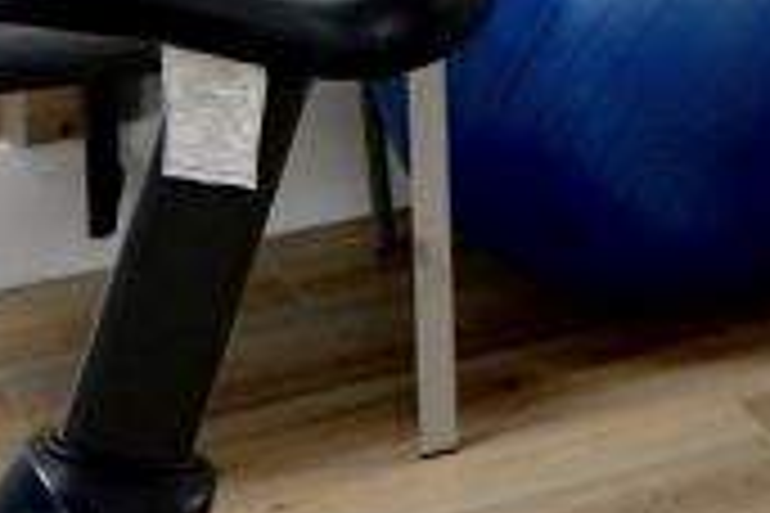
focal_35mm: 164
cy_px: -916
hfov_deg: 11.0
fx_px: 3508
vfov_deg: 7.5
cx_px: 1707
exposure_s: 1/60
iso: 640
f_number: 3.5
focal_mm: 28
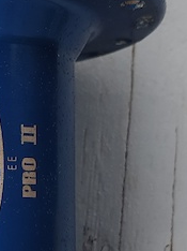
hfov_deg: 16.3
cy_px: 233
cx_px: 7
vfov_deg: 21.5
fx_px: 642
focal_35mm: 89
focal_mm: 4.32
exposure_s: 1/120
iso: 160
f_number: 2.4
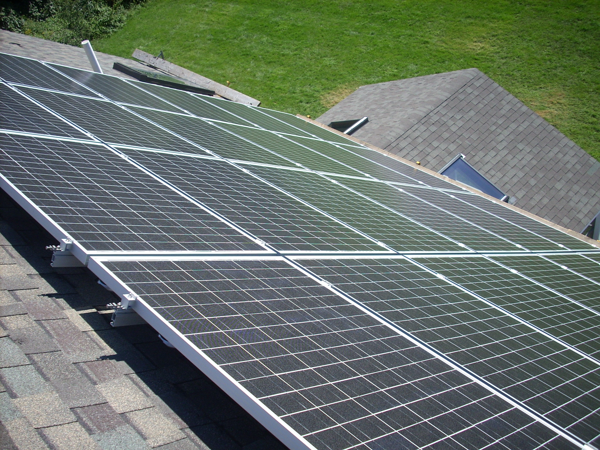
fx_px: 641
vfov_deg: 38.7
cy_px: 225
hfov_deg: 50.1
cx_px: 300
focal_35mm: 37
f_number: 5.6
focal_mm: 6.2
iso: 64
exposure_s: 1/162
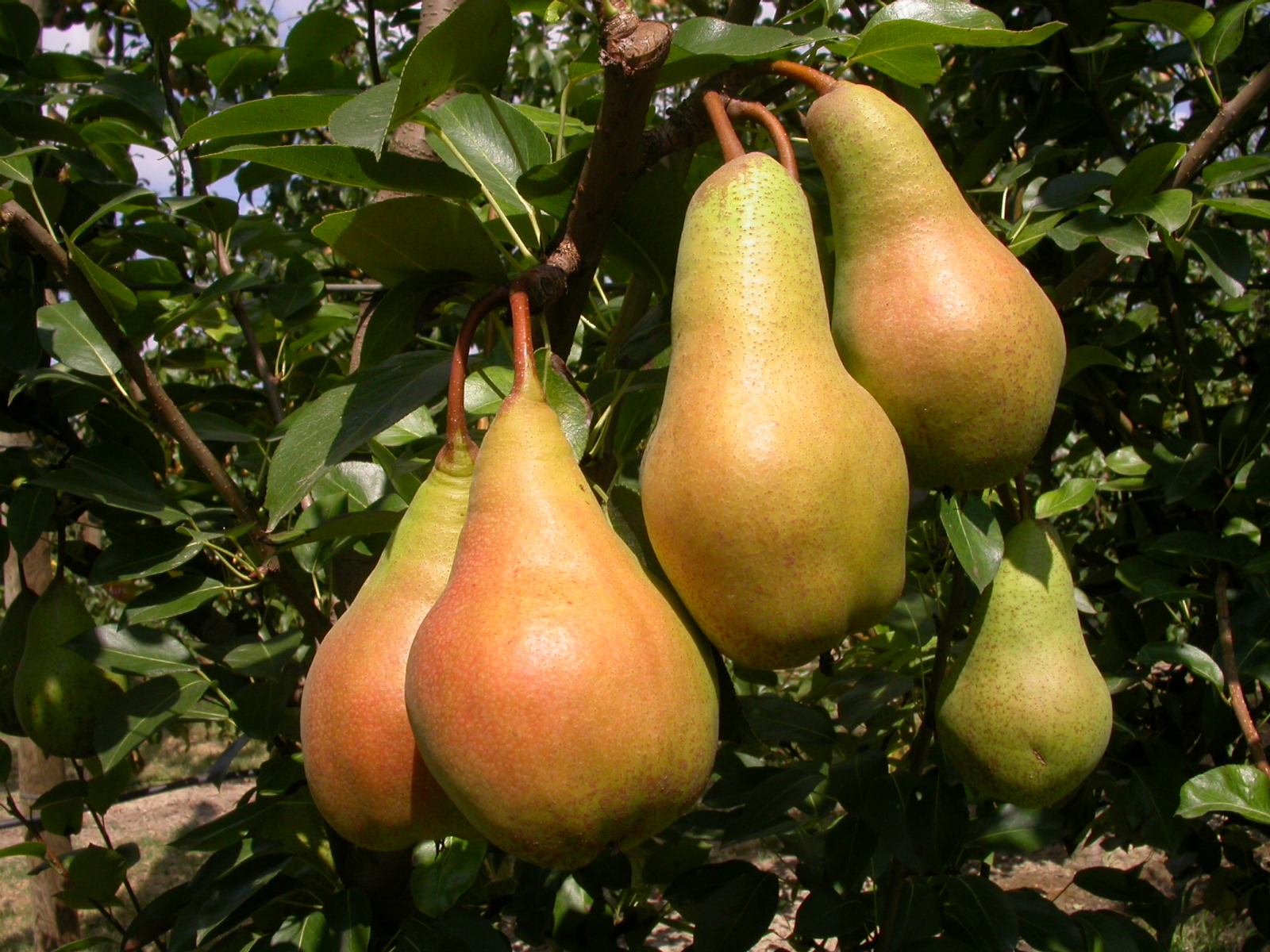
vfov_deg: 37.7
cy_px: 476
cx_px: 635
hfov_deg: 49.0
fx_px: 1394
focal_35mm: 38
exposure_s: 1/342
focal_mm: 7.85
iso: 100
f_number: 7.5
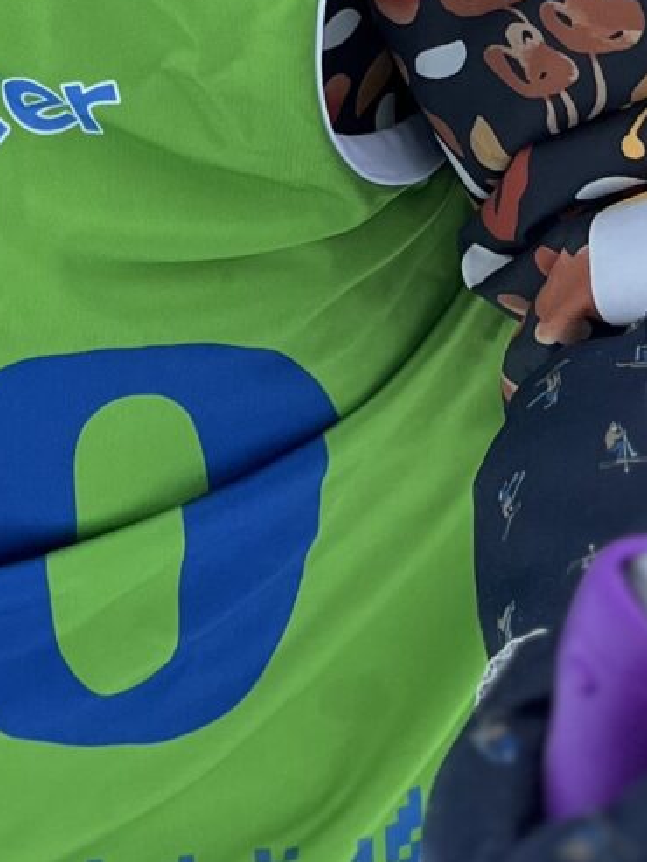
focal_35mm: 108
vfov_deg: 15.7
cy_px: -670
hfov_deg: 12.3
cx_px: -581
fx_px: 2690
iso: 50
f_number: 1.6
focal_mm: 5.1
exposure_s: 1/520
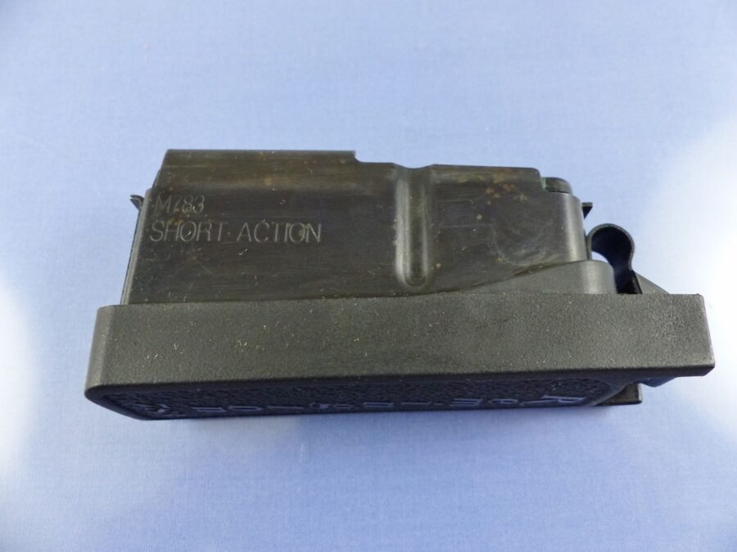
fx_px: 532
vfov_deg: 54.9
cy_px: 276
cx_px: 368
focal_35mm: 25
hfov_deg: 69.4
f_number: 2.8
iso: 250
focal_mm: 4.5
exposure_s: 1/60
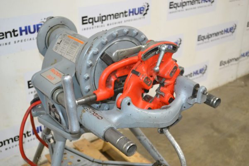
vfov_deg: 29.9
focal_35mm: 45
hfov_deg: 43.6
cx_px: 124
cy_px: 83
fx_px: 311
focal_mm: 30
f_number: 4.5
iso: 1250
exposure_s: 1/60
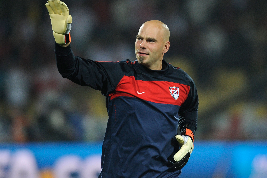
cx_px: 139
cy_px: 85
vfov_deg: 2.5
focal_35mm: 557
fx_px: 4130
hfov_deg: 3.7
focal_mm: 500
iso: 2000
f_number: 4
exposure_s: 1/1600
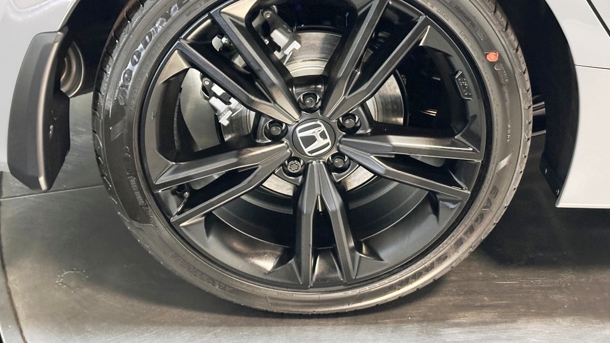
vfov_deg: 22.6
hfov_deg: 39.2
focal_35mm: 53
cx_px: 309
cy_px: 132
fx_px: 857
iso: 640
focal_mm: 6.86
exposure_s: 1/24
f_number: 1.78
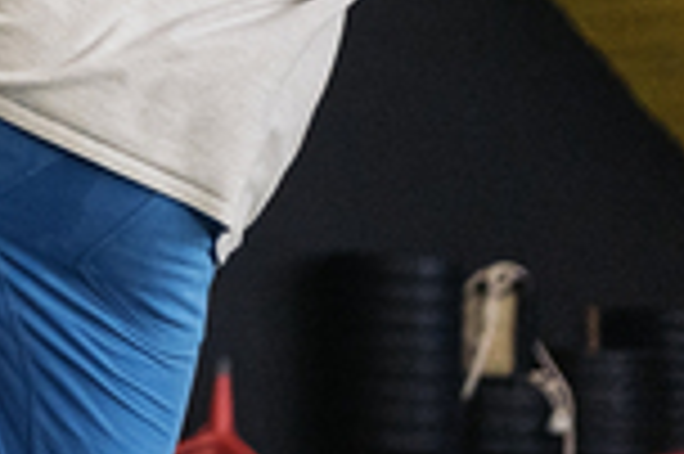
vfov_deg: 9.8
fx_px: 2581
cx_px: -418
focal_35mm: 136
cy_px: -236
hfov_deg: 13.9
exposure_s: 1/1250
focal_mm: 35
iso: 2500
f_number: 1.8
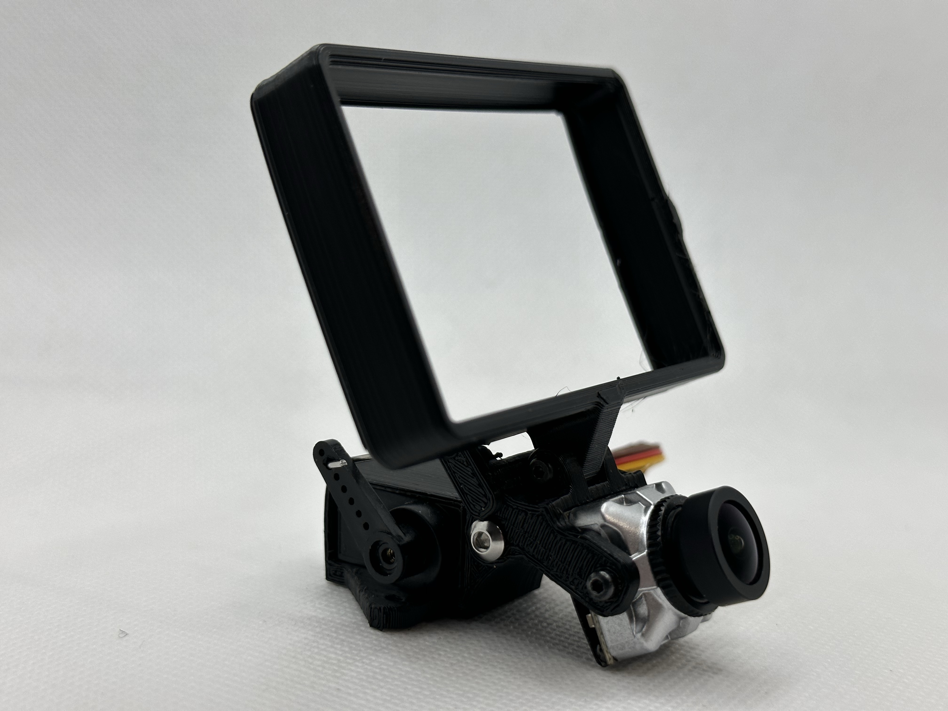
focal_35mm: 48
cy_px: 356
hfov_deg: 39.7
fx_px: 1315
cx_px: 474
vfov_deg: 30.3
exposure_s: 1/401
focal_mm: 6.86
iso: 64
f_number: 1.78
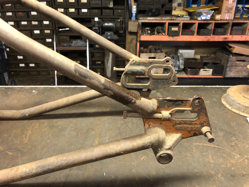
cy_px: 94
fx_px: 201
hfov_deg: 63.4
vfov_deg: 49.7
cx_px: 124
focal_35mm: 28
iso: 100
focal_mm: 4
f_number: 1.8
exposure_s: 1/11
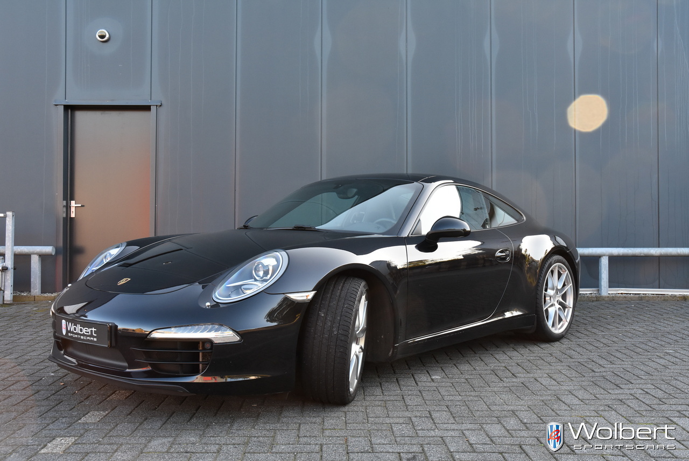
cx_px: 344
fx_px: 718
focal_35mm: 38
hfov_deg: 51.2
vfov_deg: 35.6
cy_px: 230
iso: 800
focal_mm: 25
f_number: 7.1
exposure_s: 1/200
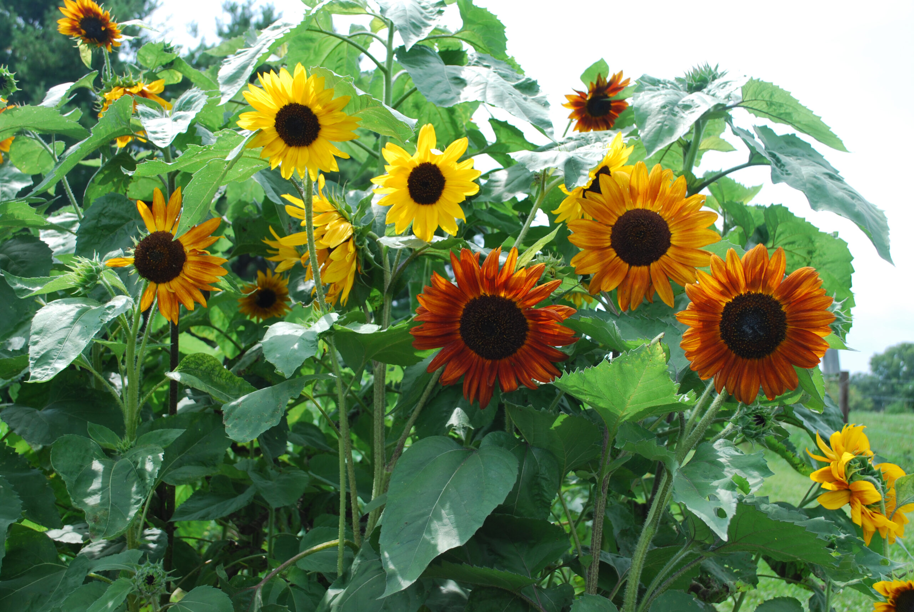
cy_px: 306
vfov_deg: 30.9
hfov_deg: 44.9
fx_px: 1106
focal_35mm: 44
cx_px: 457
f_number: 6.3
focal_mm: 29
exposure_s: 1/160
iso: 100
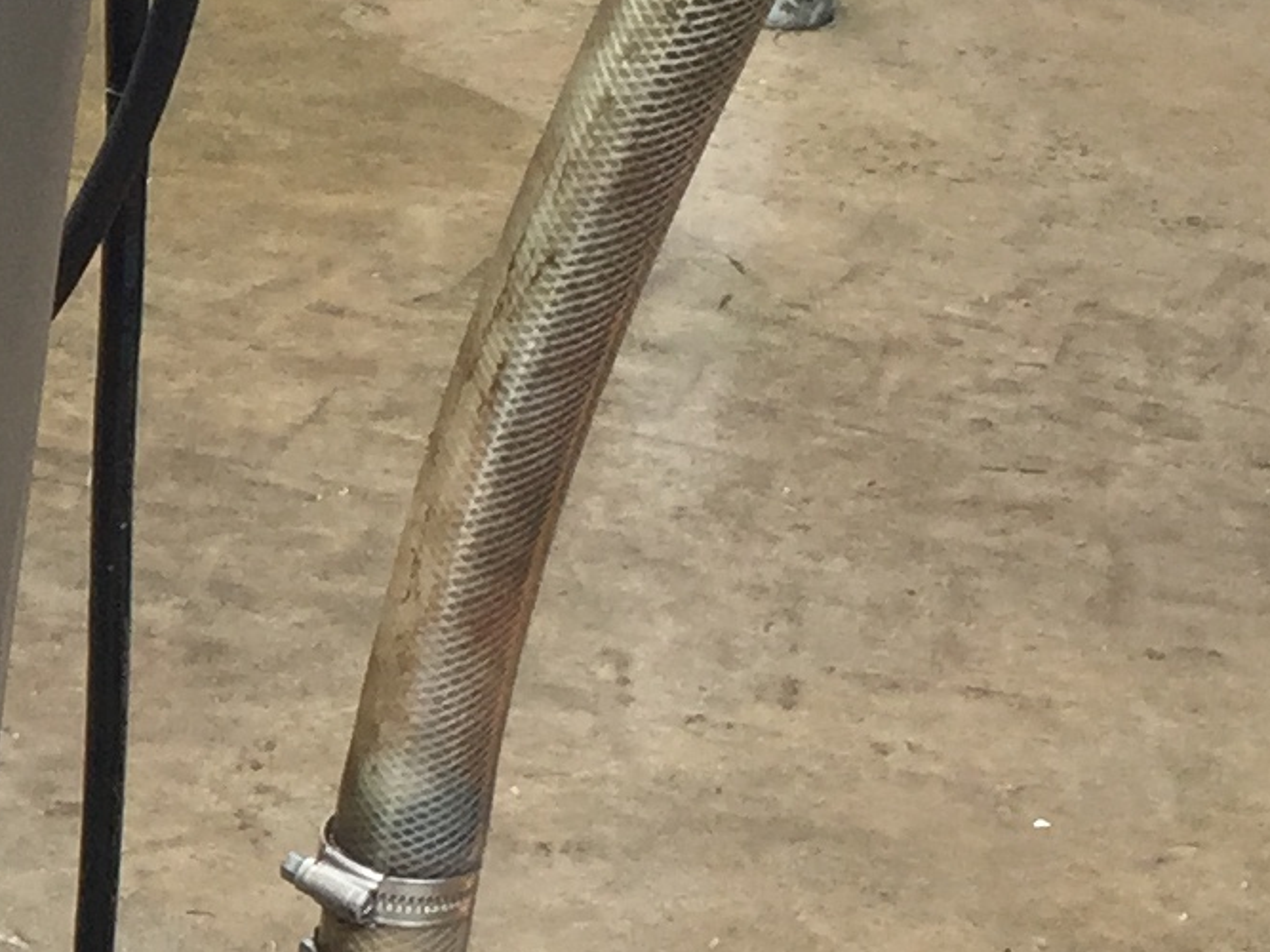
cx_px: -758
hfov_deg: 13.0
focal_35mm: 142
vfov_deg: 10.4
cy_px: 794
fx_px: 5209
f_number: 2.2
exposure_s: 1/100
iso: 50
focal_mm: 4.15
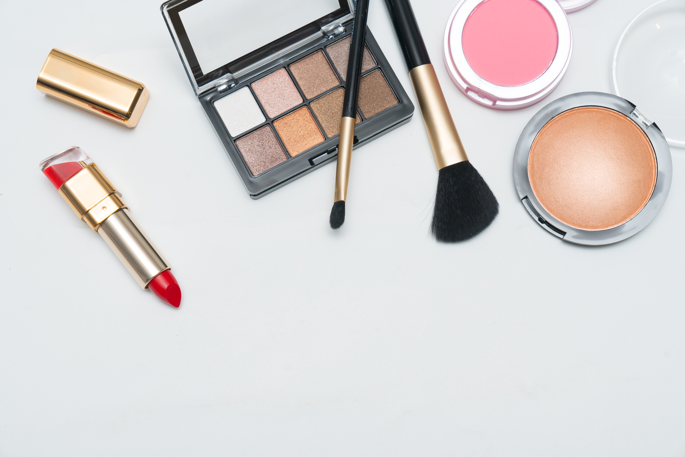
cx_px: 342
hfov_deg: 28.8
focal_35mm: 70
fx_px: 1332
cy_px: 228
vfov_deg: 19.5
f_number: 8
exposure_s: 1/80
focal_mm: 70
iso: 400
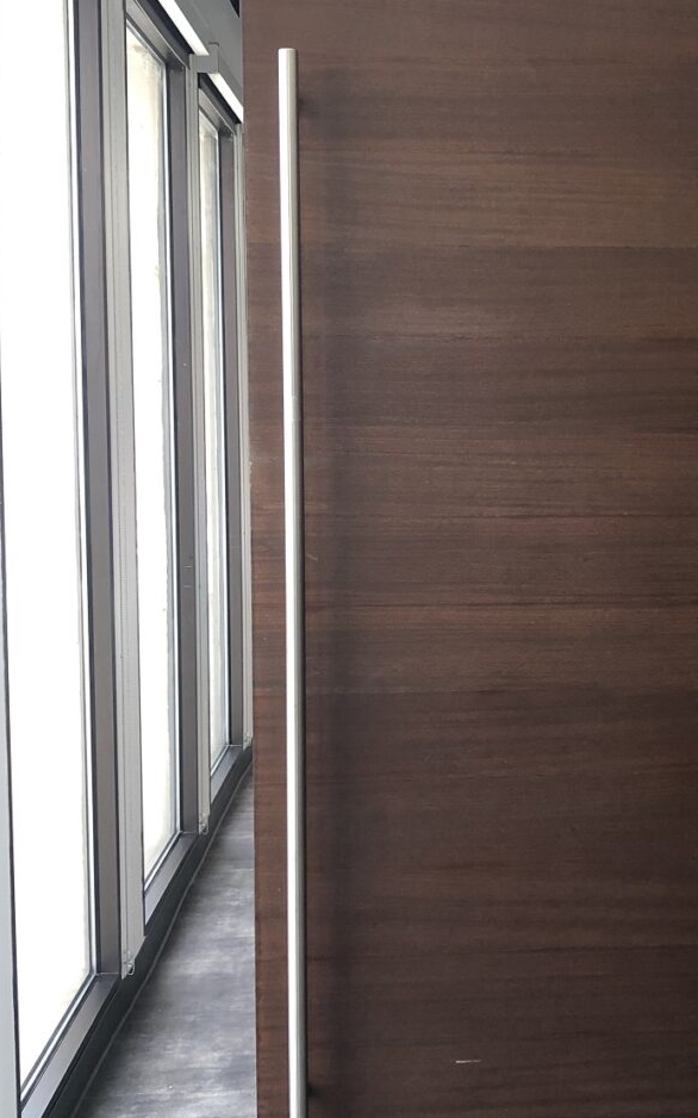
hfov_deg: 23.5
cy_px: 550
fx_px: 1644
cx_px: 593
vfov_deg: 37.5
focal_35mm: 54
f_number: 1.8
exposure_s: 1/30
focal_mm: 4
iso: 25
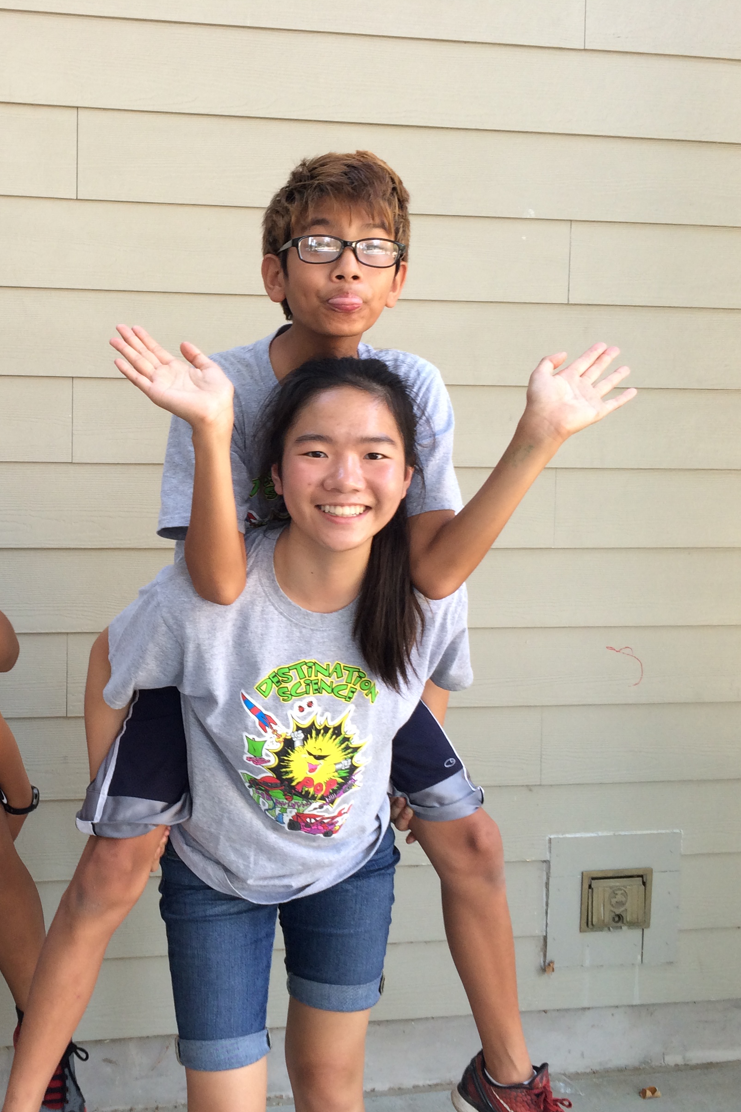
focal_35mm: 41
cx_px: 96
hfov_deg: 31.3
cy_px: 553
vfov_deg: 47.4
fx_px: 1266
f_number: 2.2
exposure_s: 1/60
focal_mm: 4.15
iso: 50
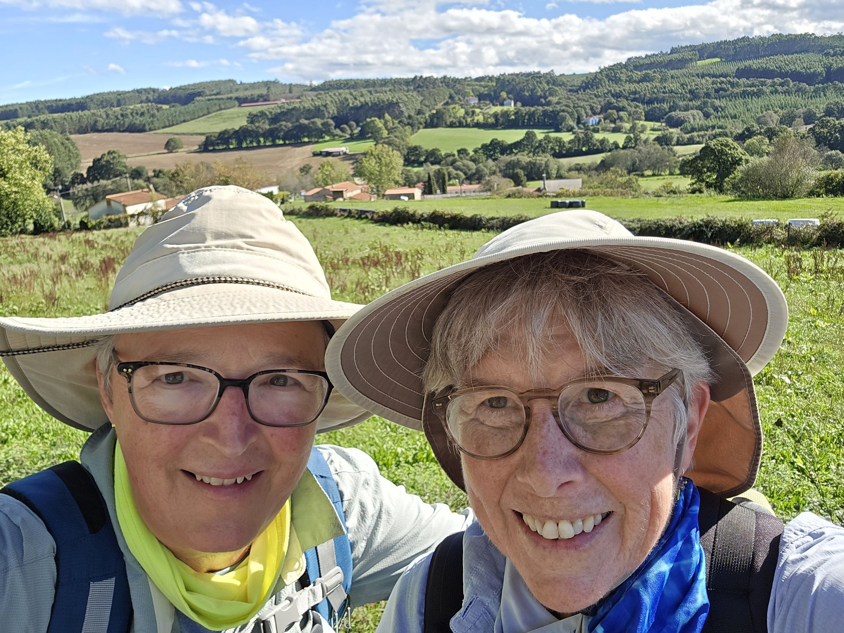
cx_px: 422
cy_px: 316
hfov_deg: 69.4
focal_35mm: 25
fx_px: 610
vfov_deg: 54.9
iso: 25
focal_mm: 3.3
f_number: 2.2
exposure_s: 1/333
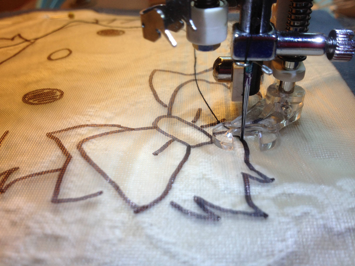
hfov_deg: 52.6
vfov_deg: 40.7
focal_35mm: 35
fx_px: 359
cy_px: 133
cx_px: 178
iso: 64
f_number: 2.4
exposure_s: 1/40
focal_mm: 4.28
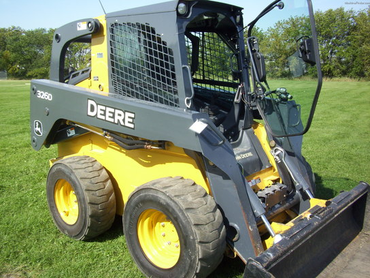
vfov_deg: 41.8
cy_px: 139
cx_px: 185
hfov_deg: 54.0
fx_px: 363
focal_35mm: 34
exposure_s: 1/160
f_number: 5.6
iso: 80
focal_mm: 5.7
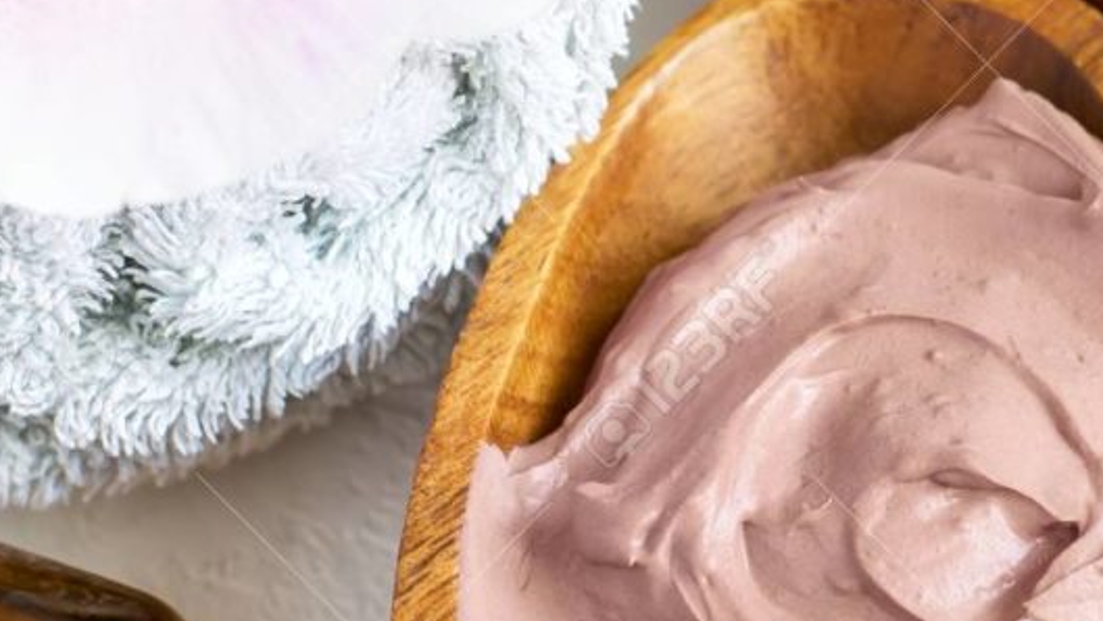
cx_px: 986
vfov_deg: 8.0
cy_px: 296
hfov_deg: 14.0
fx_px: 4447
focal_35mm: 152
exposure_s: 1/10
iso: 100
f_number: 5.6
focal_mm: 50
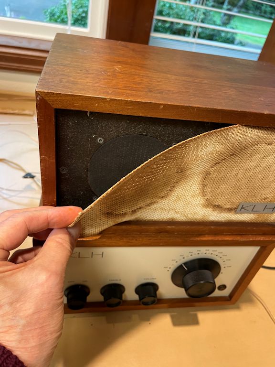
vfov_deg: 67.3
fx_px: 275
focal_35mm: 26
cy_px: 184
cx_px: 138
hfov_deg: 53.1
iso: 250
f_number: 1.6
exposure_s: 1/60
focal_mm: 4.2
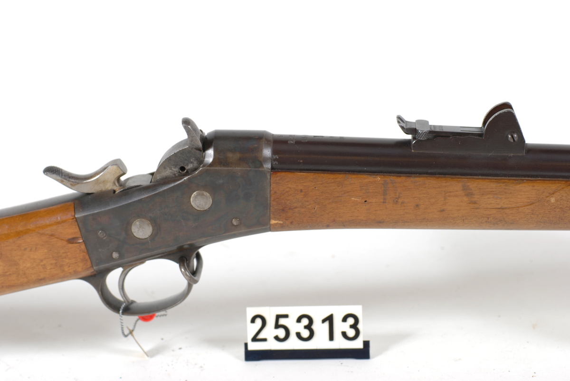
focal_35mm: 105
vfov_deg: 13.1
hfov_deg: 19.4
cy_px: 190
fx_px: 1664
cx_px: 285
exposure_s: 1/60
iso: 100
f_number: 7.1
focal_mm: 70
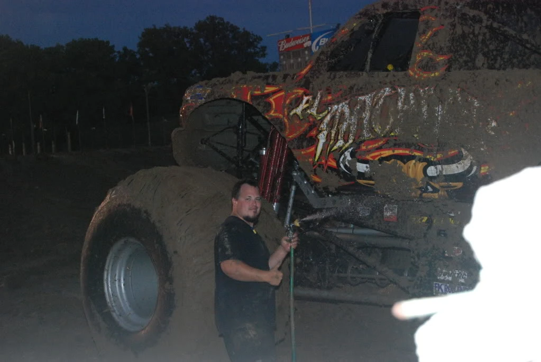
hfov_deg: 24.6
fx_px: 1241
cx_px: 270
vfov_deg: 16.6
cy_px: 181
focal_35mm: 82
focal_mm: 55
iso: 1600
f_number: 5.6
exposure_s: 1/60
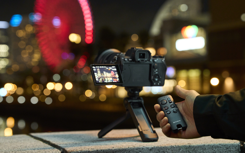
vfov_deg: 19.4
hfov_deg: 30.6
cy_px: 74
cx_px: 124
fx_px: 447
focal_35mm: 67
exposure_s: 1/30
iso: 2000
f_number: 4
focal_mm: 65
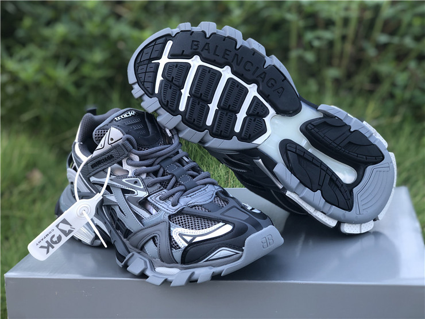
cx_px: 212
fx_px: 638
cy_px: 160
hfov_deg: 36.8
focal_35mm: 52
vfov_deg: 28.0
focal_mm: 6
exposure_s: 1/60
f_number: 2.4
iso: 20
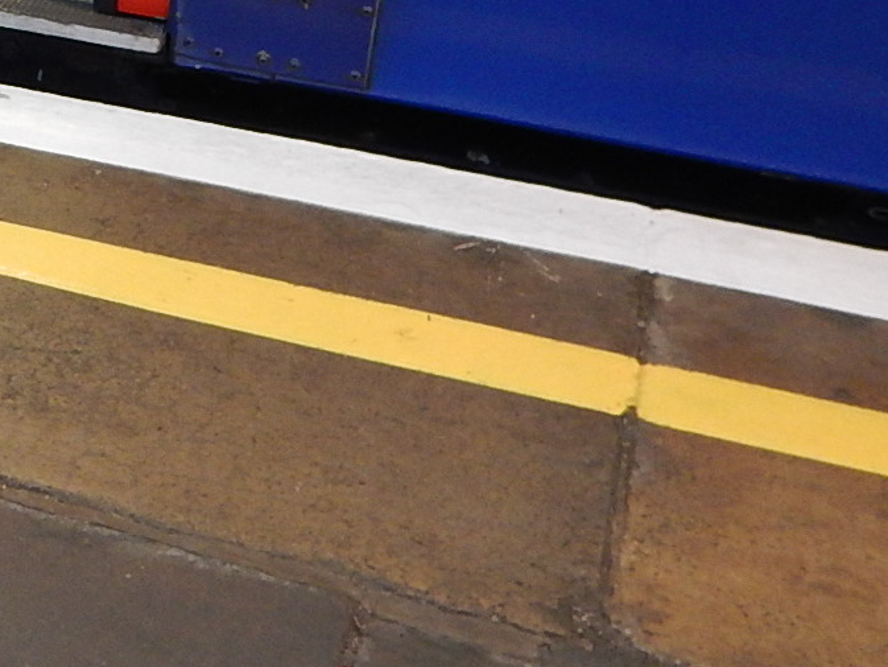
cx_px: -462
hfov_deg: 20.5
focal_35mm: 81
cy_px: 95
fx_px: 2078
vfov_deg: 18.0
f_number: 2.8
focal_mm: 4.3
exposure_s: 1/30
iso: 280
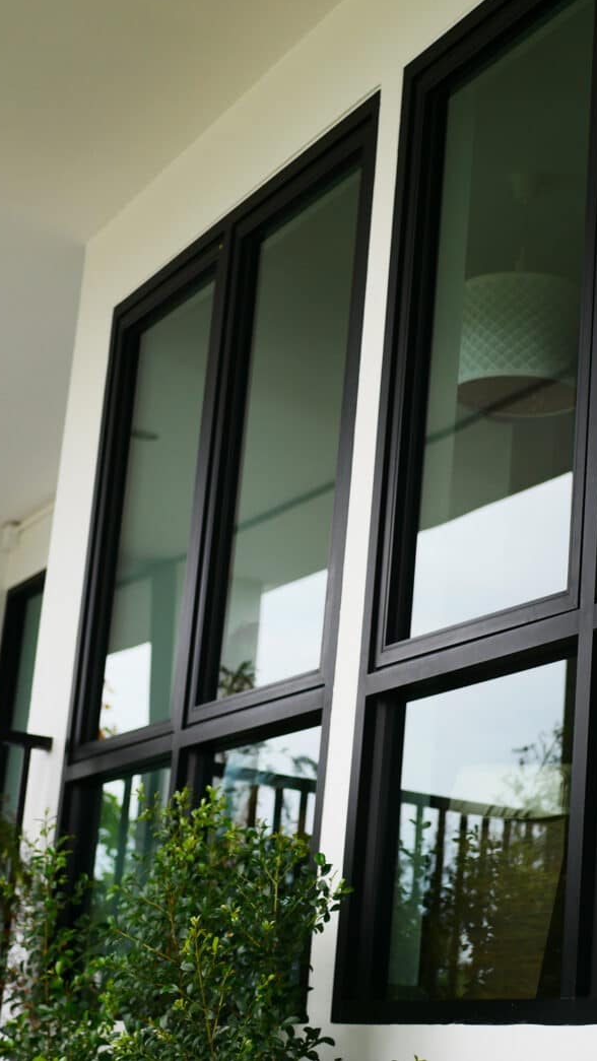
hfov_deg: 16.5
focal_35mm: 73
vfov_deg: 29.0
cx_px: 361
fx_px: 2054
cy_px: 528
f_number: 1.7
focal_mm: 25
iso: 200
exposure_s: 1/1600
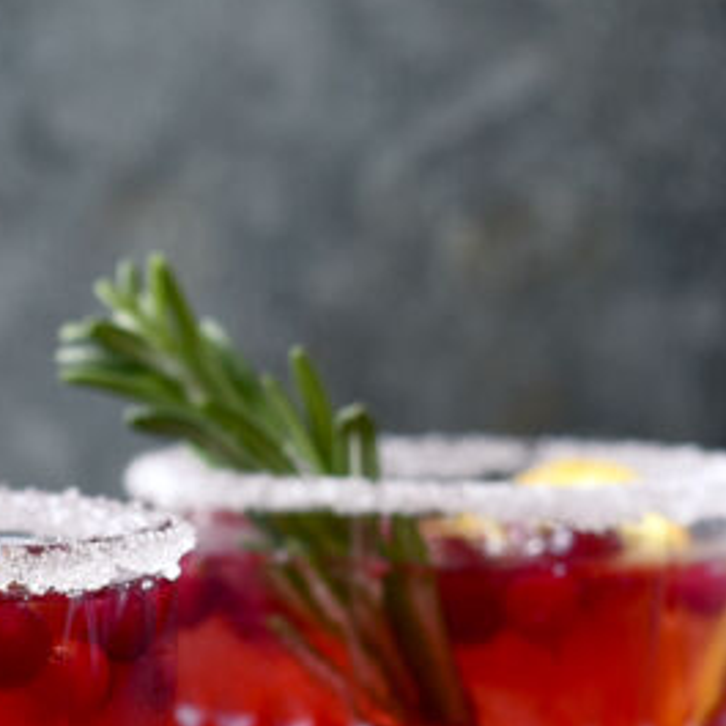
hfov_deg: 8.8
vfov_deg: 8.8
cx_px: -173
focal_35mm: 197
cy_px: 704
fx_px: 4674
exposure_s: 1/2.5
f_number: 5.6
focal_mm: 60
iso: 200
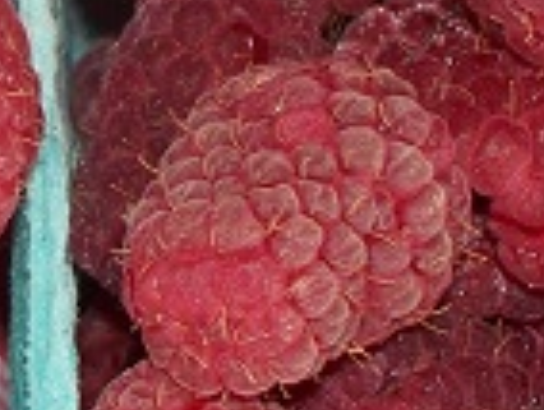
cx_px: 31
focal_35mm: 203
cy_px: -293
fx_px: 3196
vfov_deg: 7.2
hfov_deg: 9.7
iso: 64
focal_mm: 7.54
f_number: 2.8
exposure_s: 1/60
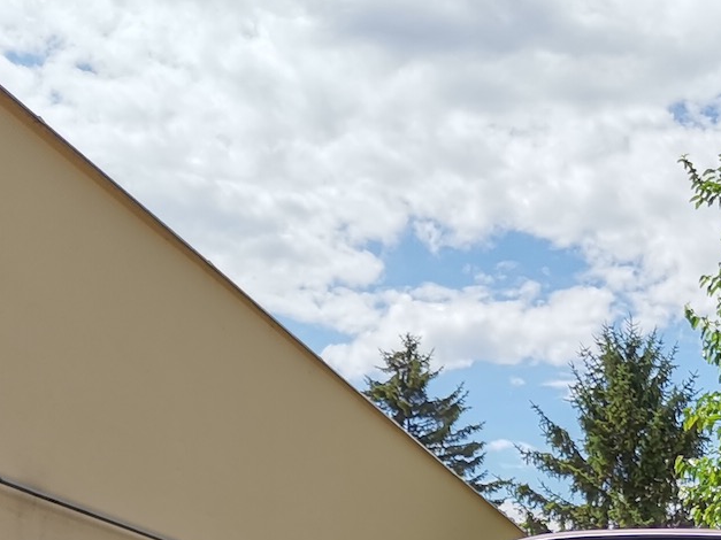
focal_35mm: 83
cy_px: 858
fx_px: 1728
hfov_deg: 22.2
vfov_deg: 16.0
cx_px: 800
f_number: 1.8
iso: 50
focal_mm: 4.75
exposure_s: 1/1372
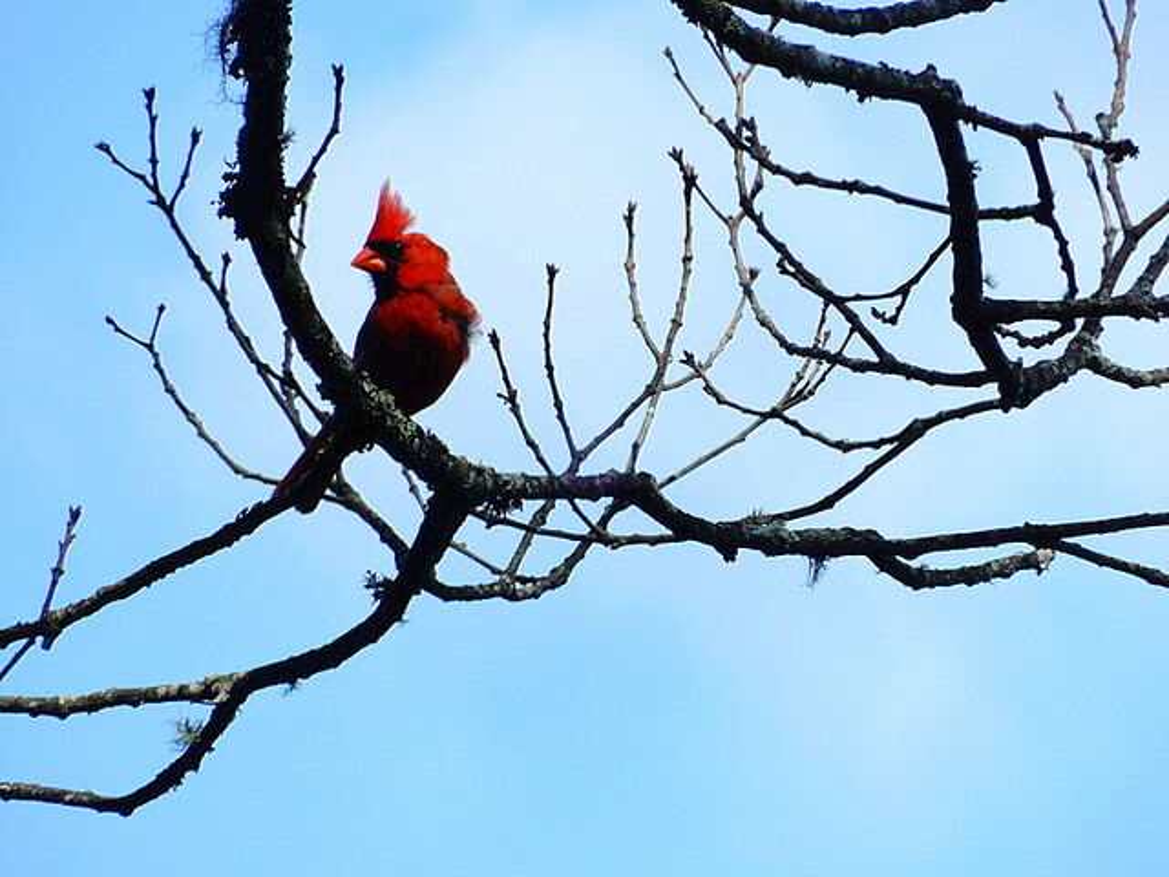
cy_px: 438
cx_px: 584
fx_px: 28367
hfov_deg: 2.4
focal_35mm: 840
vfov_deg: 1.8
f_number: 8
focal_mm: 151
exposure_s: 1/250
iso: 125
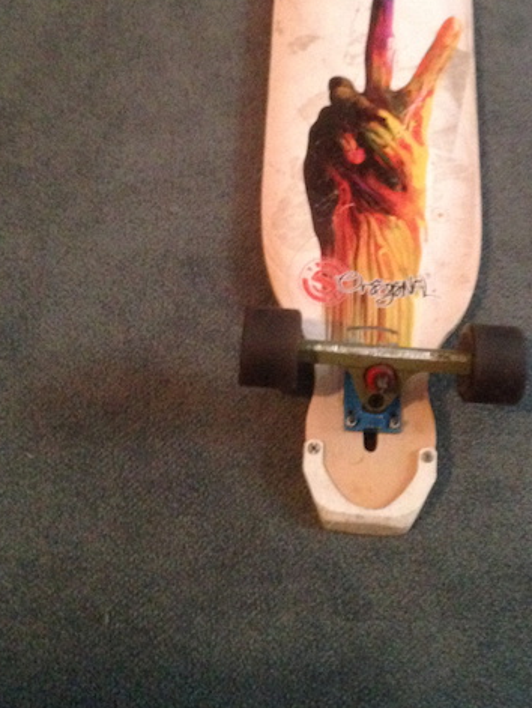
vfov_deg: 33.8
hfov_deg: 26.0
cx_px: 359
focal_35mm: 56
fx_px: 1146
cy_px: 206
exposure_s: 1/15
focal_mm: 4.12
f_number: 2.4
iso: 640
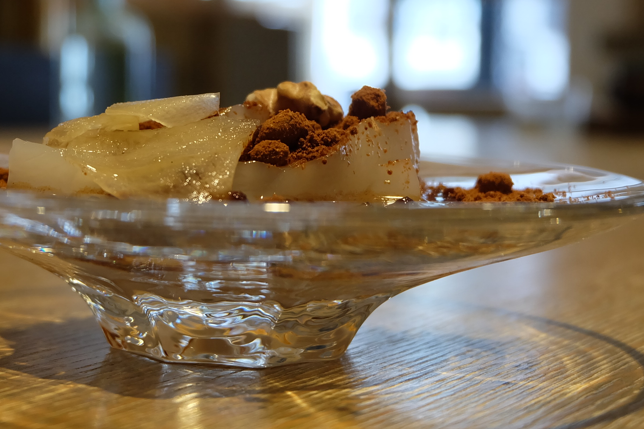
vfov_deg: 18.2
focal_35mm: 75
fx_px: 1342
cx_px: 209
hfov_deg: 26.8
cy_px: 167
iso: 800
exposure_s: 1/160
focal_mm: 26.9
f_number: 4.5
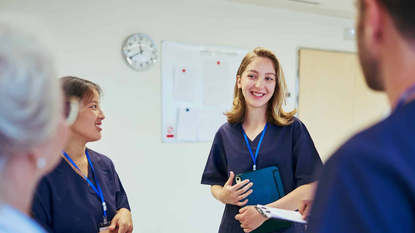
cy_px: 165
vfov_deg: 25.8
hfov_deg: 44.6
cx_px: 217
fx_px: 506
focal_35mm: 46
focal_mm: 35
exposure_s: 1/250
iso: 320
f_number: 1.6
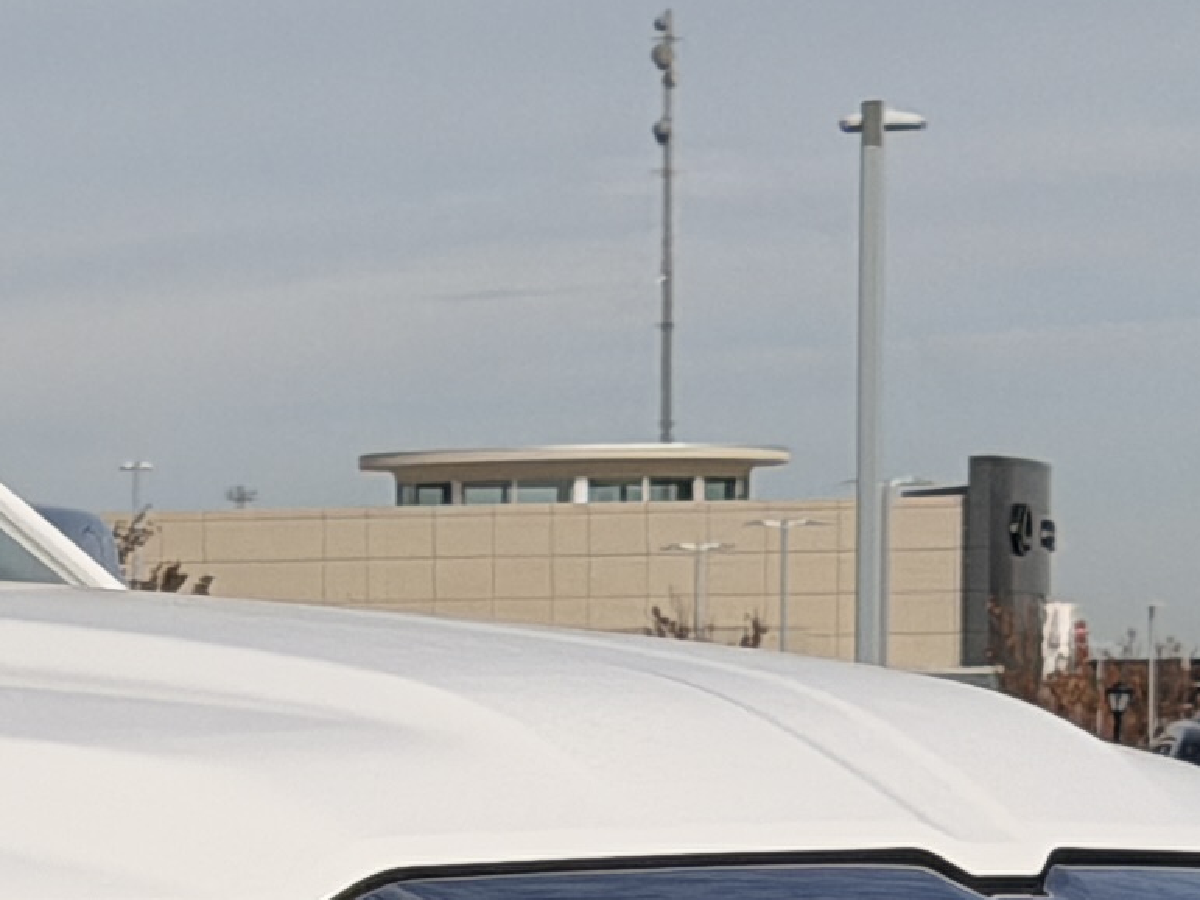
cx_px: -1146
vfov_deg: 5.9
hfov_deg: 7.6
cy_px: 1216
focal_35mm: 251
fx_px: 8700
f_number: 1.78
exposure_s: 1/9901
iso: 80
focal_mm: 6.76
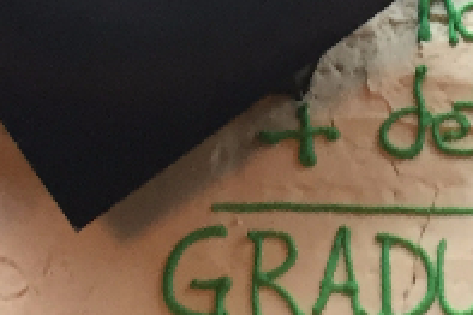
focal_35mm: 157
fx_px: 2061
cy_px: -252
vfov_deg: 8.4
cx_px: 348
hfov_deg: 13.1
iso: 80
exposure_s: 1/30
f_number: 2.2
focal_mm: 4.15
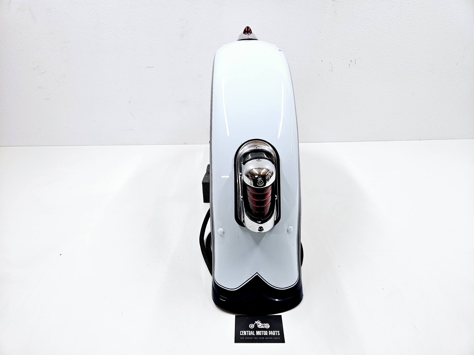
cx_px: 237
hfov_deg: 73.9
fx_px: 315
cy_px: 178
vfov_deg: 58.9
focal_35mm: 23
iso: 40
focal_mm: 5.4
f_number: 1.8
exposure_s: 1/100
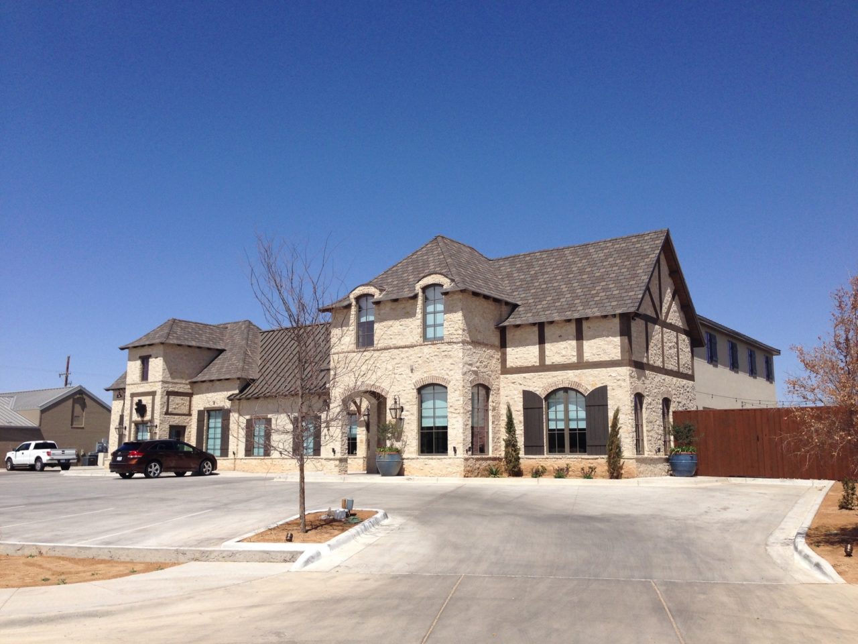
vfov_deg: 42.9
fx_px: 818
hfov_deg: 55.4
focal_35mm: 33
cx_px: 429
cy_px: 322
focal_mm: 4.12
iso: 50
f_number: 2.4
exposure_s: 1/2710
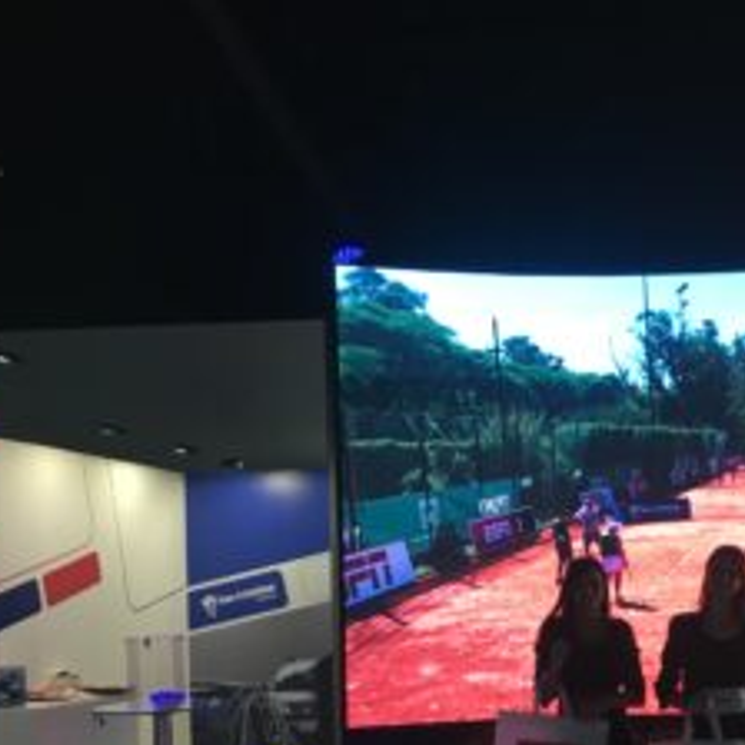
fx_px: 1339
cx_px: 642
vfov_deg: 30.4
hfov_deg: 30.0
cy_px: 589
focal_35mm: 55
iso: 50
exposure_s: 1/33
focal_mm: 4.15
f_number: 2.2
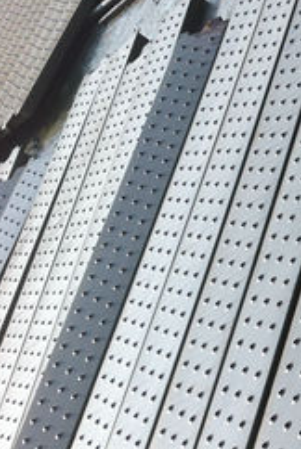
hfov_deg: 12.8
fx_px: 1200
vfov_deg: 21.1
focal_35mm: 96
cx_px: 572
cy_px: 328
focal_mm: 3.85
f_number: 2.8
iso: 80
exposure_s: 1/616
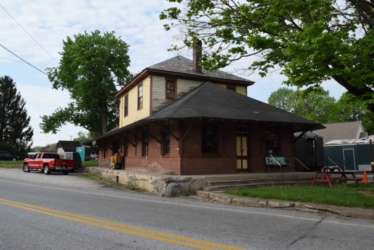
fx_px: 312
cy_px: 125
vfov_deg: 43.6
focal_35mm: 30
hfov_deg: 61.9
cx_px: 187
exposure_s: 1/1000
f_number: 16
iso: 3200
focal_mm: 20
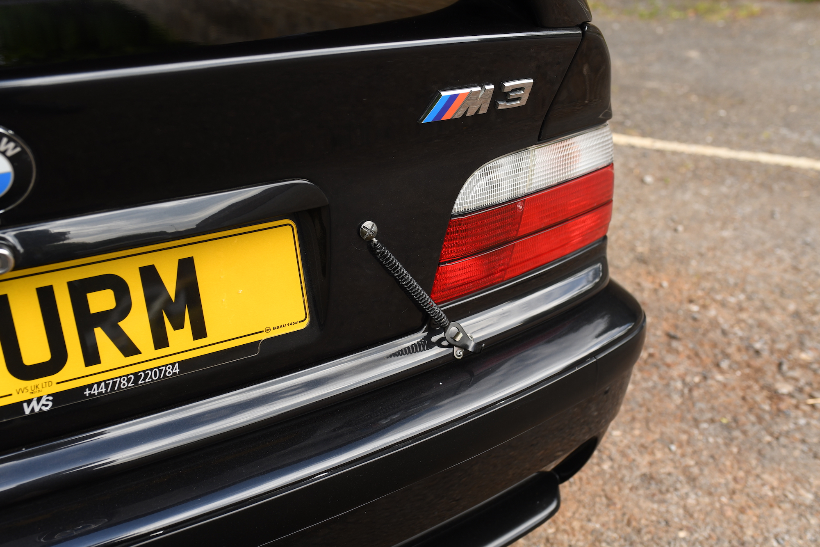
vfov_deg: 37.8
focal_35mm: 35
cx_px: 410
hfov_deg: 54.4
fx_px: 797
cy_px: 274
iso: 400
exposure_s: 1/100
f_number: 5
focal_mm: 35
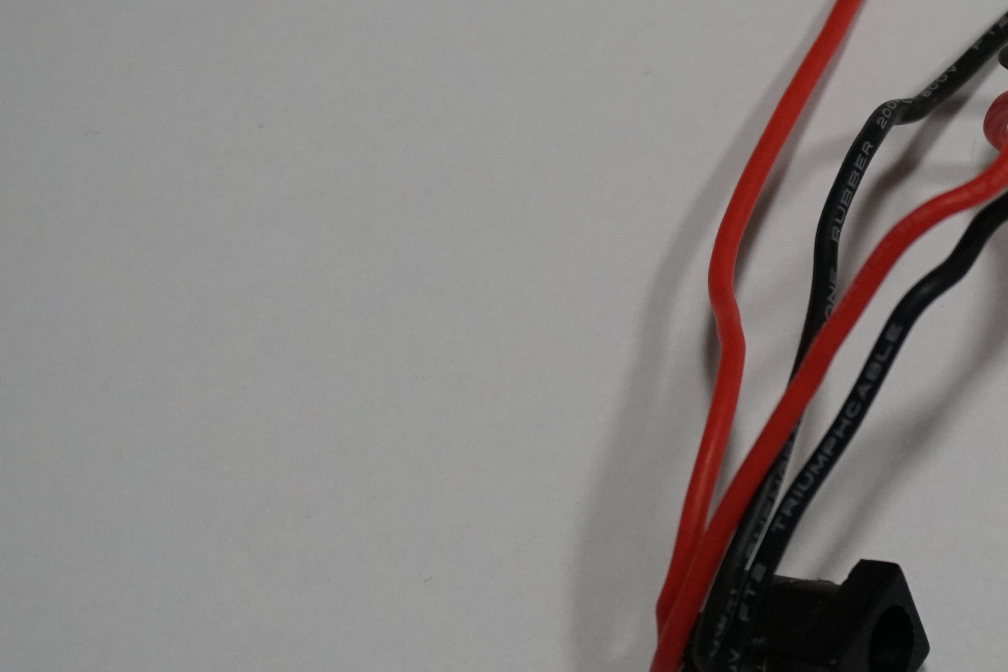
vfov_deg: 11.5
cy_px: 275
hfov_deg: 16.6
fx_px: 3339
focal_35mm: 119
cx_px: 1115
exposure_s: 1/60
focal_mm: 31
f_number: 5
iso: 1250
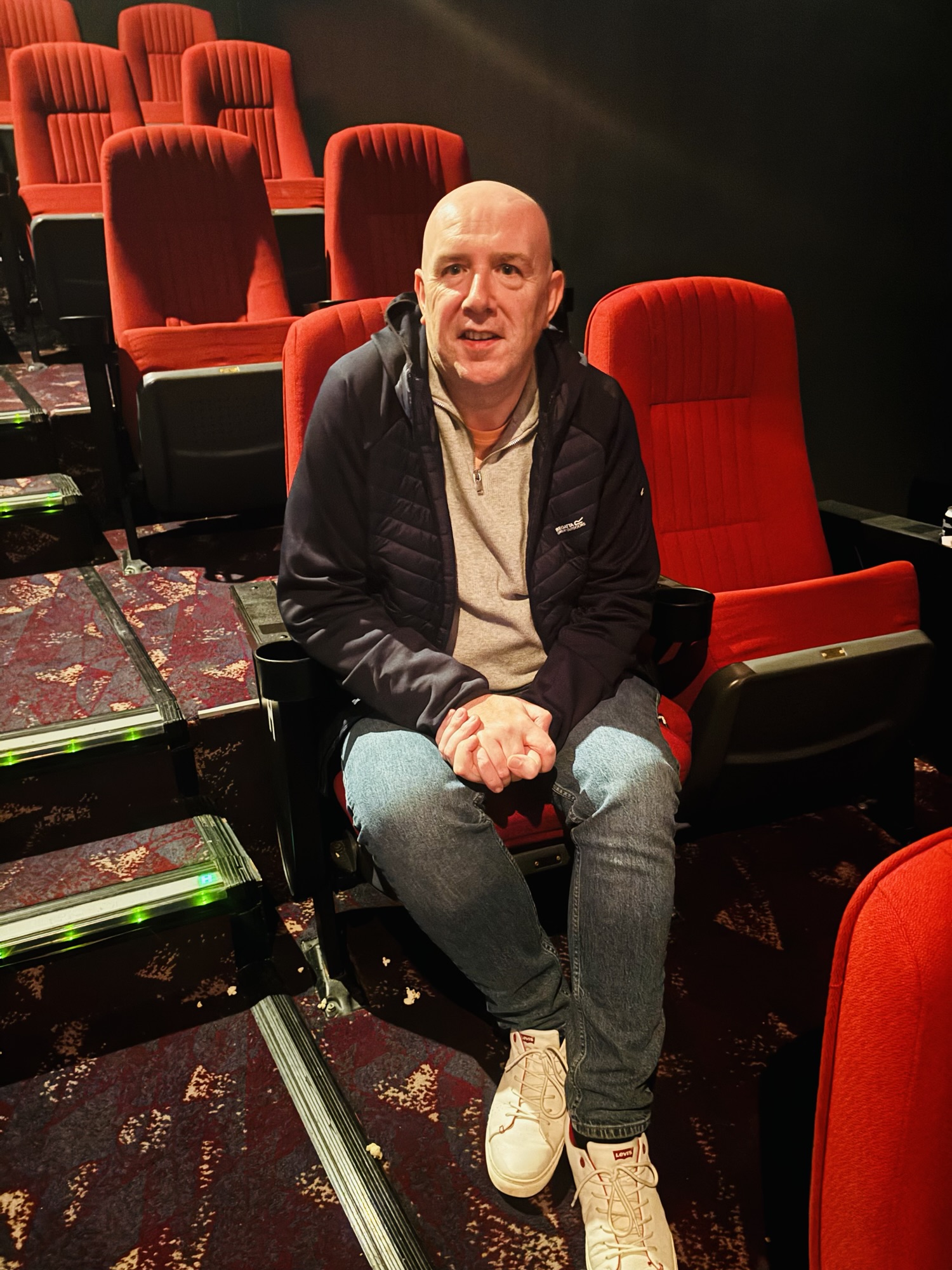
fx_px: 953
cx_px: 476
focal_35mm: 26
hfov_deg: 53.1
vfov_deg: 67.3
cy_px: 635
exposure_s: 1/5
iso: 2000
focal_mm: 5.96
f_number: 1.6
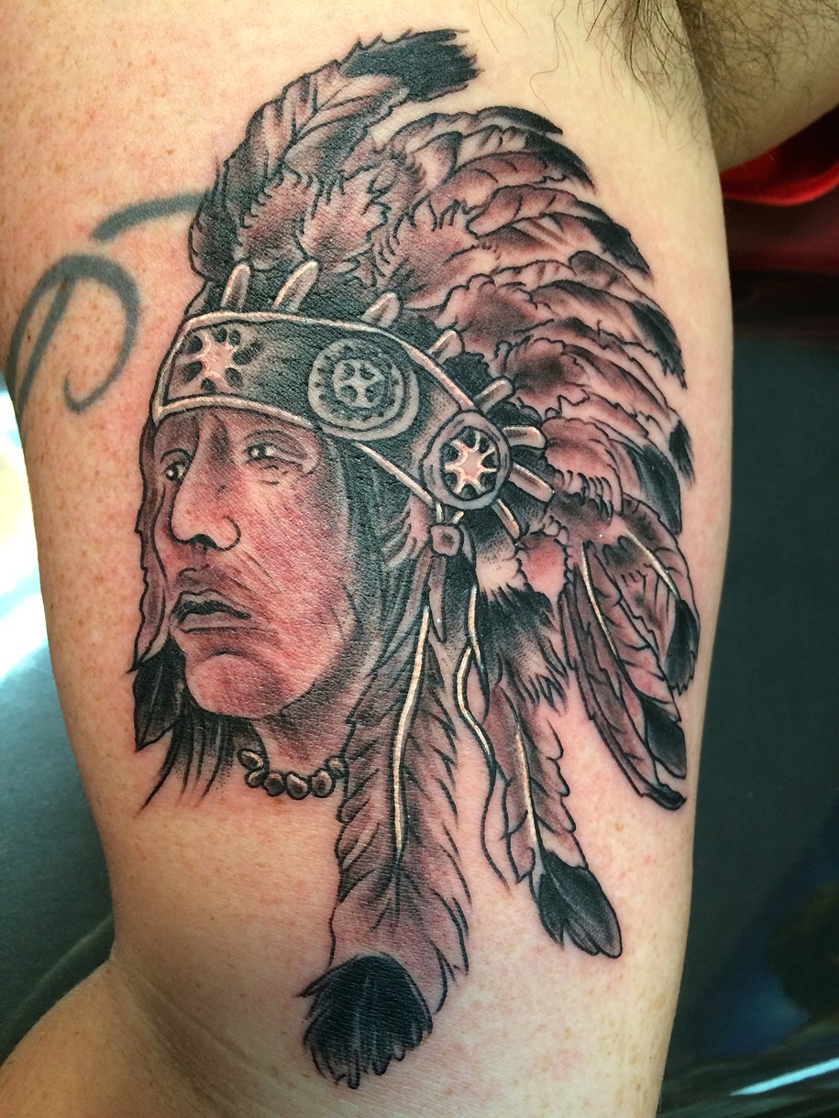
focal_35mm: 29
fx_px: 937
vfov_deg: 61.7
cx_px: 420
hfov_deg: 48.2
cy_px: 559
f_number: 2.2
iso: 125
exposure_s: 1/30
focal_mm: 4.2
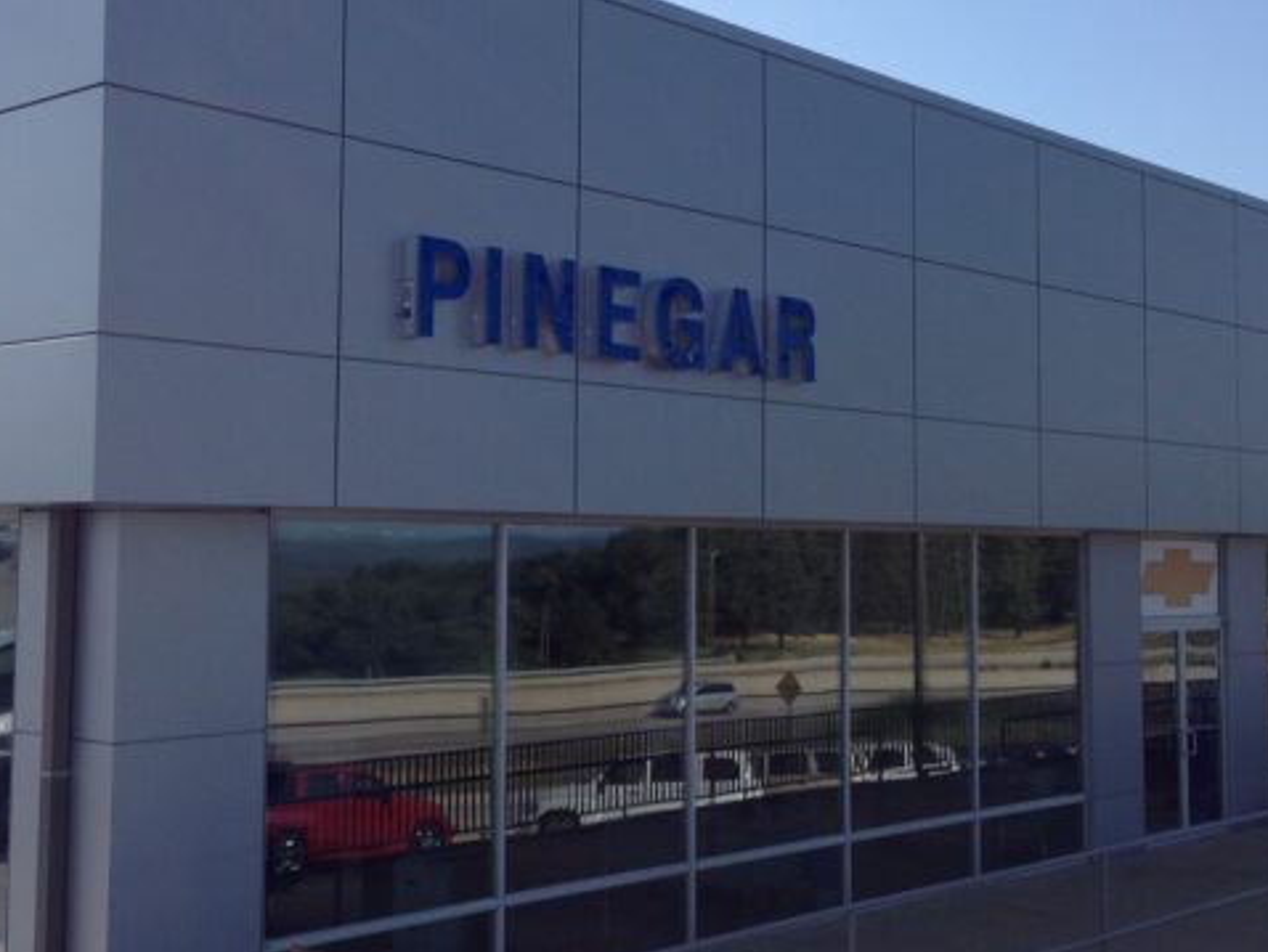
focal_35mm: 53
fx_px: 1942
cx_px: 605
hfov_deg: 36.1
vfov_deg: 27.5
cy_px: 422
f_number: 2.4
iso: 50
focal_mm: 4.12
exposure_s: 1/1466
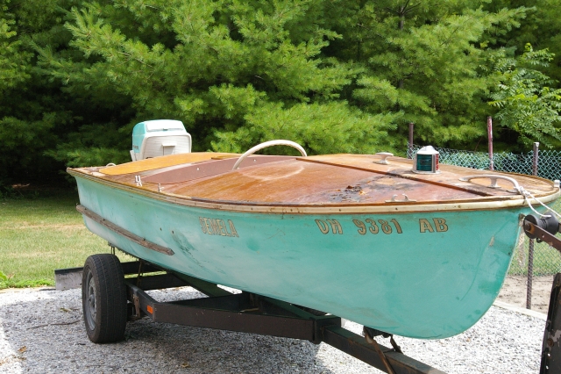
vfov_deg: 23.8
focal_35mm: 57
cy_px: 187
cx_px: 280
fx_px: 888
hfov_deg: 35.1
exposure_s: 1/500
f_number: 9.5
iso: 800
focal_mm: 38
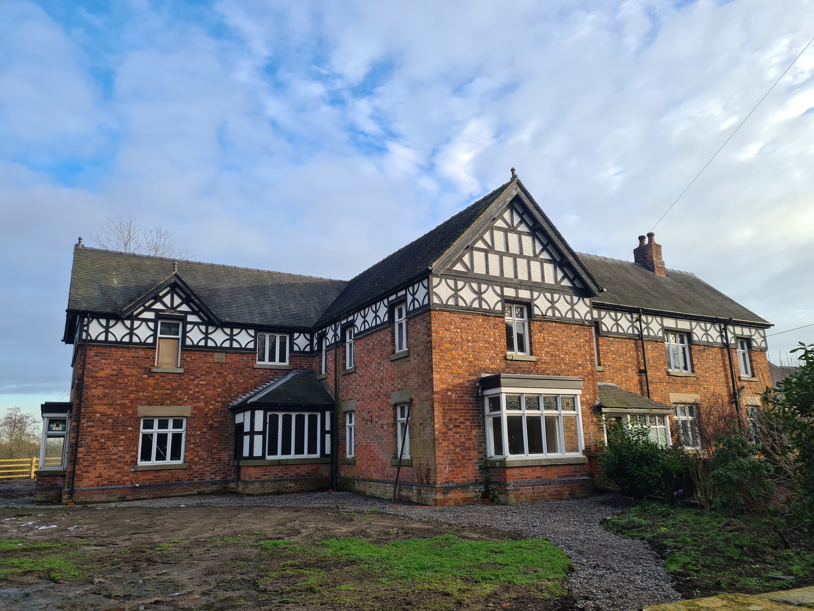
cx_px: 407
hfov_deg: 67.3
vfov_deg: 53.1
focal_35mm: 26
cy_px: 306
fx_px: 611
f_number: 1.8
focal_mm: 5.4
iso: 50
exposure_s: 1/706
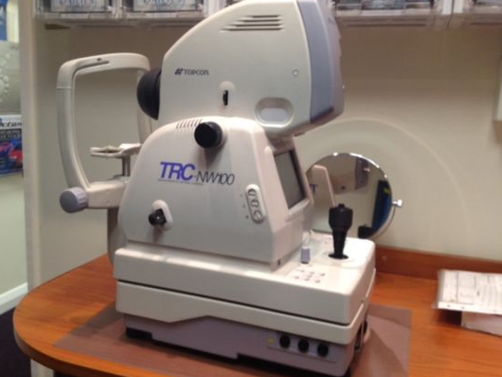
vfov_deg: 39.7
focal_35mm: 36
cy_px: 186
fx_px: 522
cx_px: 248
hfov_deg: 51.3
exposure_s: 1/20
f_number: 2.4
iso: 125
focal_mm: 4.28
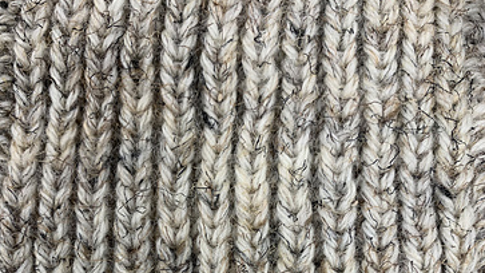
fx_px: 501
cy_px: 284
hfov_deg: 51.6
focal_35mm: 39
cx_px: 245
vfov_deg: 28.2
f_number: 1.8
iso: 80
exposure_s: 1/60
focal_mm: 4.25
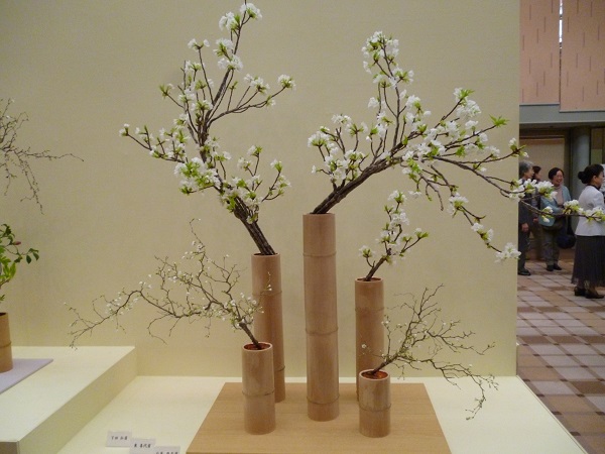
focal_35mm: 28
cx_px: 302
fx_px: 489
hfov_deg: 63.4
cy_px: 227
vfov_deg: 49.7
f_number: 3.1
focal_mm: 5
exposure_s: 1/50
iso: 400
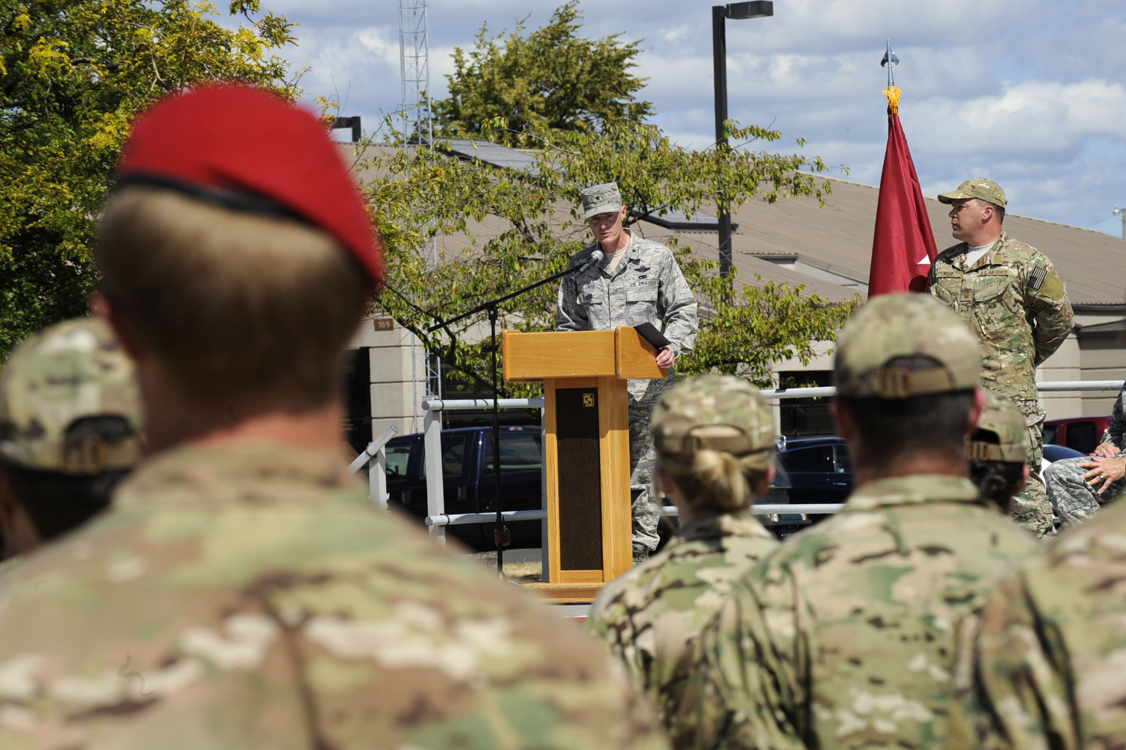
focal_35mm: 165
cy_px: 375
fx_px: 5157
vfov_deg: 8.3
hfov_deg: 12.5
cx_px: 563
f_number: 13
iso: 200
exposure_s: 1/400
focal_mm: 165
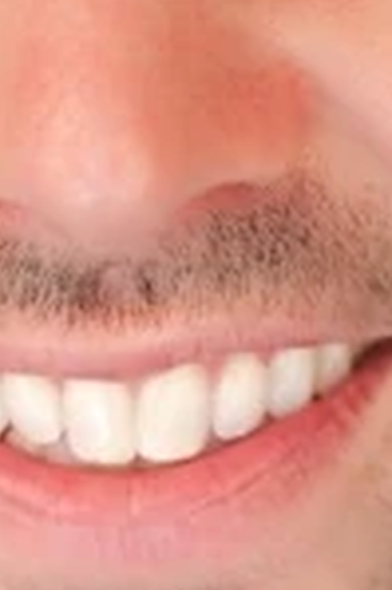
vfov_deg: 8.1
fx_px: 4125
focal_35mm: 252
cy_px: 618
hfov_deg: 5.4
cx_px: -121
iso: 320
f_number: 3.2
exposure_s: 1/400
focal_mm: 50
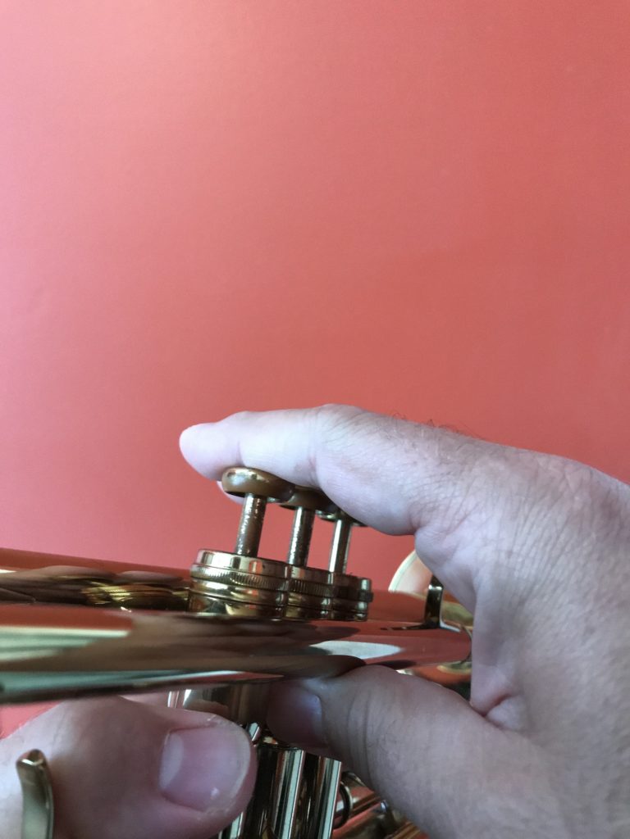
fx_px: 679
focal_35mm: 28
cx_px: 315
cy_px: 420
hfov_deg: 49.7
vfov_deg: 63.4
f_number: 1.8
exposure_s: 1/30
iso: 200
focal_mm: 3.99
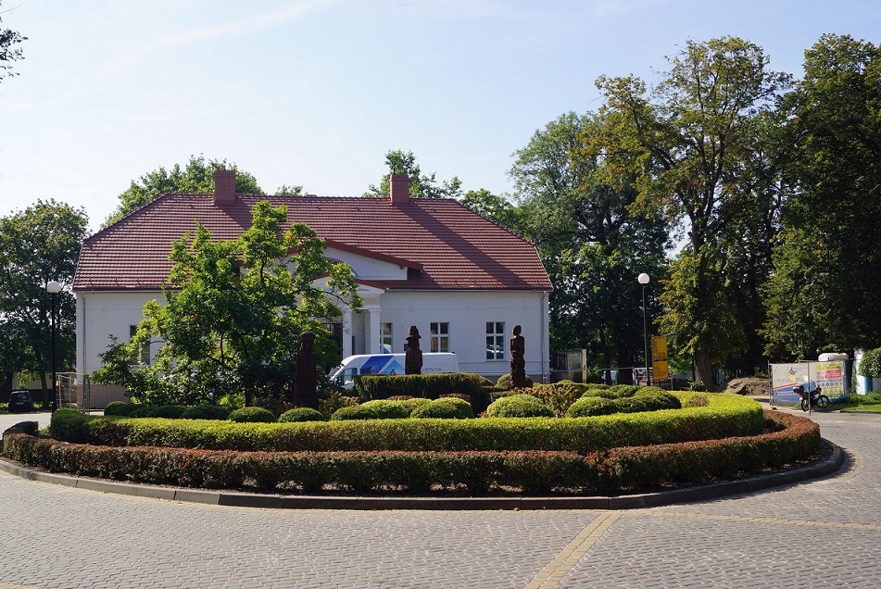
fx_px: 882
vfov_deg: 36.9
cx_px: 440
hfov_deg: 53.1
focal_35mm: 36
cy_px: 294
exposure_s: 1/125
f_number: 13
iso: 100
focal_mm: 24
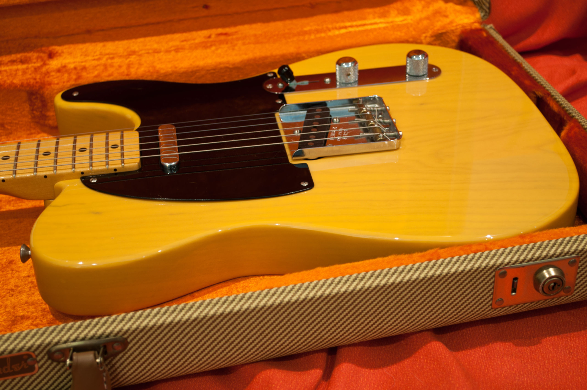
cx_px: 294
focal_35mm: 60
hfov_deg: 33.4
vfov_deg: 22.6
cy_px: 195
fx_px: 977
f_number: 5.3
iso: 100
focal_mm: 40
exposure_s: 1/4
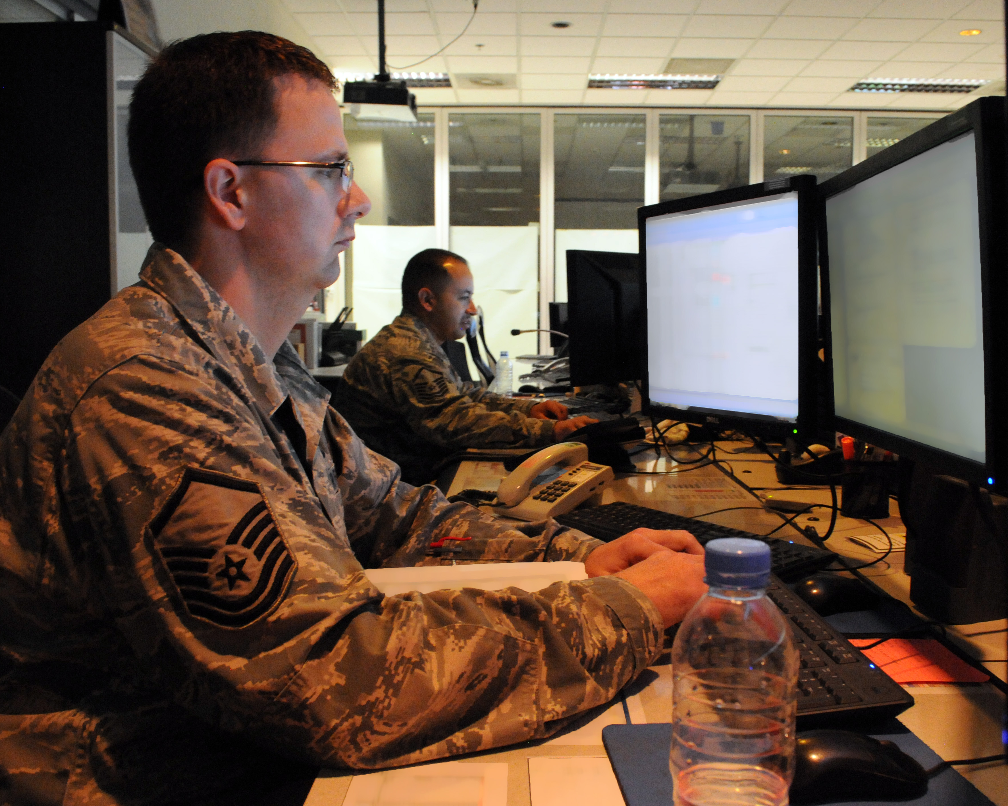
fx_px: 1014
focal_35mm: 34
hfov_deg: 52.8
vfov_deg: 43.4
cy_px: 402
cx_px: 533
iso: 2500
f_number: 8
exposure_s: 1/10
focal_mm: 20
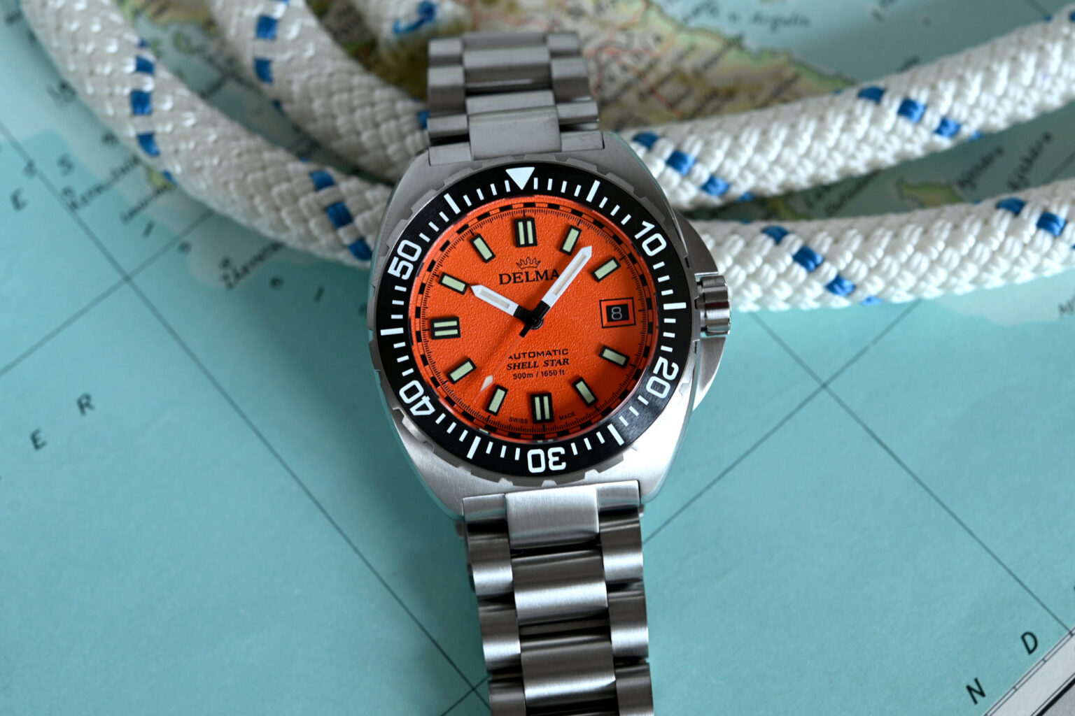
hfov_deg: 33.4
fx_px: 1792
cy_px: 358
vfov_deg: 22.6
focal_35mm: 60
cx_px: 538
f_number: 8
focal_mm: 60
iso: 400
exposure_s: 1/60
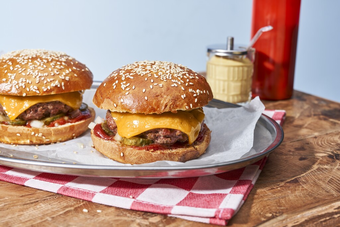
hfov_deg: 39.6
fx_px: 472
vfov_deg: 27.0
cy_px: 114
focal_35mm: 50
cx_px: 170
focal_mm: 50
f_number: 7.1
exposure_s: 1/200
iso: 100
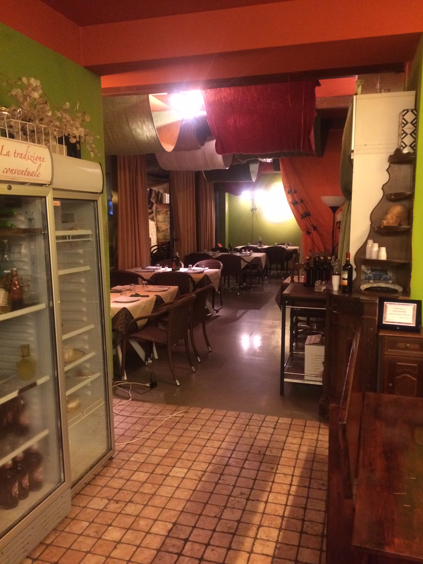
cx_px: 212
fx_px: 472
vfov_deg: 61.7
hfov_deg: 48.2
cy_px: 282
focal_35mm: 29
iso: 400
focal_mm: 4.15
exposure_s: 1/17
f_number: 2.2
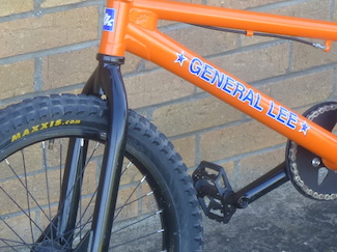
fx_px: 1702
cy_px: 112
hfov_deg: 11.3
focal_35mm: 175
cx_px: 219
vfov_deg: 8.5
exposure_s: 1/40
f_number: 4.7
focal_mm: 12.7
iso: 100
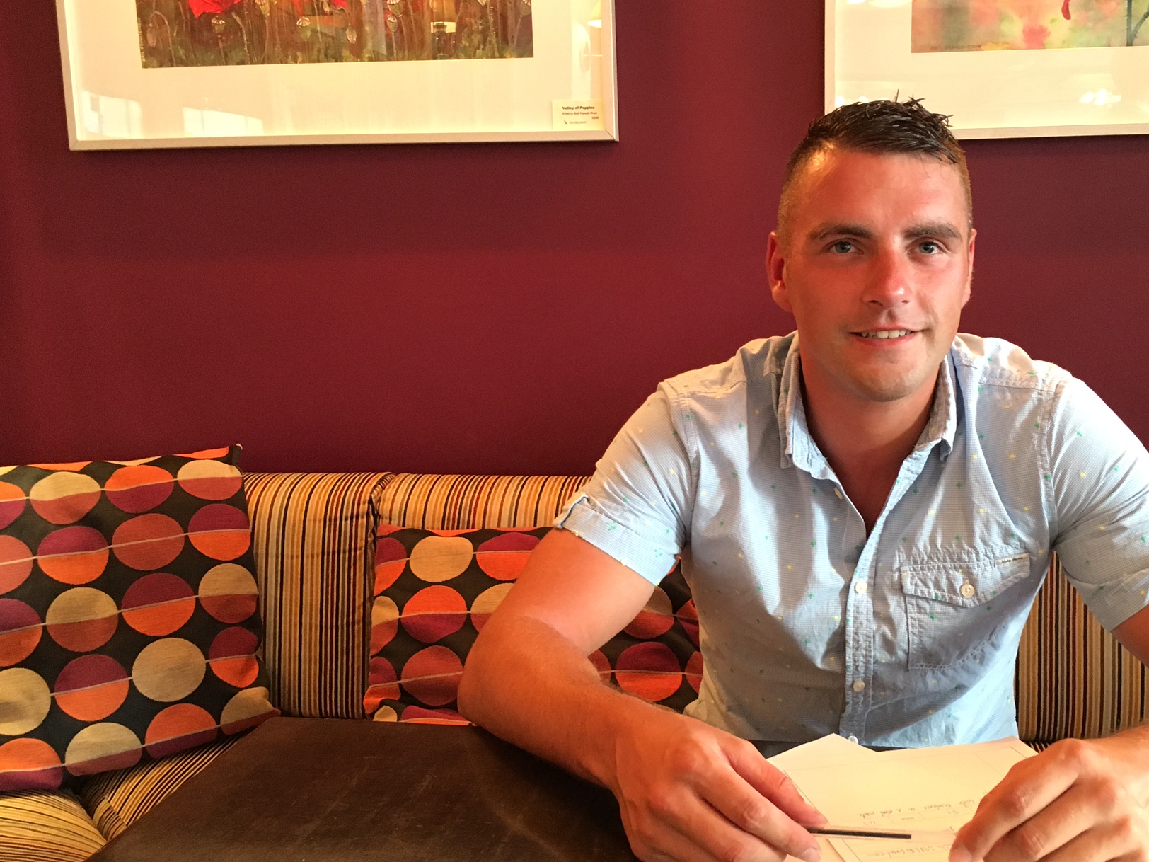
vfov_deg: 39.7
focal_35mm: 36
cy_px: 447
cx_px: 698
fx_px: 1195
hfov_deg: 51.0
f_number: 2.2
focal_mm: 4.15
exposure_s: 1/17
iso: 200
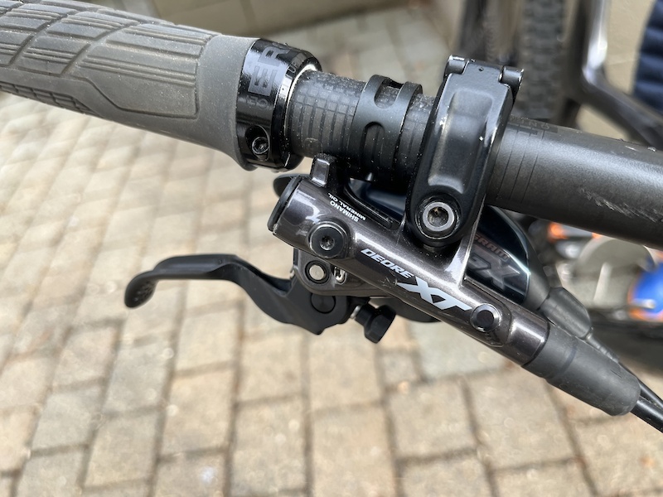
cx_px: 332
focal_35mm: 26
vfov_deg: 53.1
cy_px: 248
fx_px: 498
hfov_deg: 67.3
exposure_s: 1/165
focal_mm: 5.1
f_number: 1.6
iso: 40
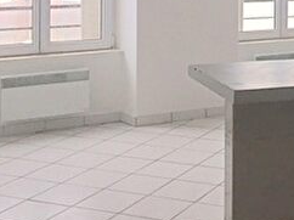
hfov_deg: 22.7
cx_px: 266
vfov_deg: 16.9
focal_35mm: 84
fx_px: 713
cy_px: -29
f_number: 2.2
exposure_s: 1/30
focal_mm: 4.15
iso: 40
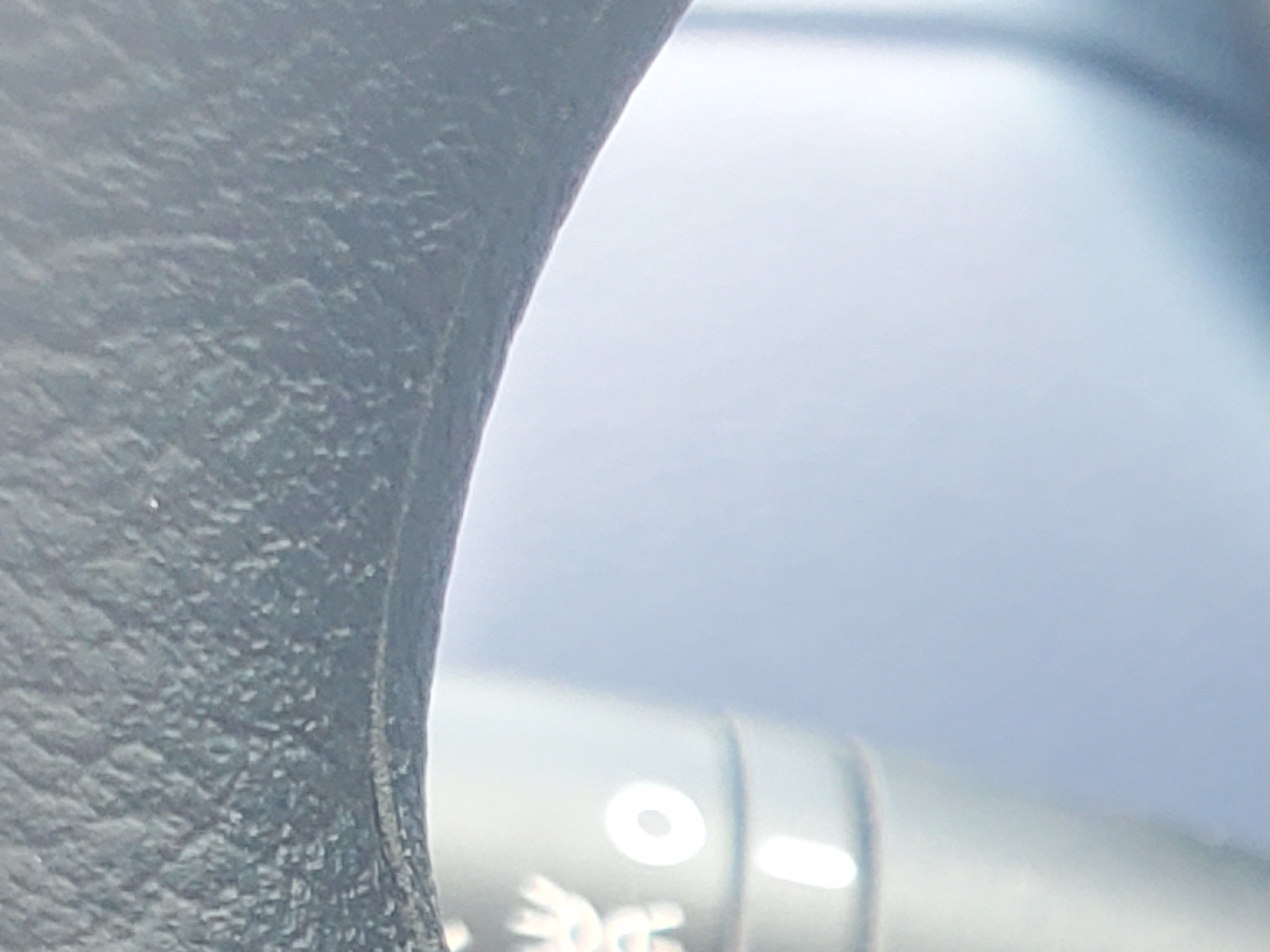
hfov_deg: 12.4
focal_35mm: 136
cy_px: 1924
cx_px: 2734
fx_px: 4989
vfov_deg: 10.1
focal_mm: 4.3
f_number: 2.4
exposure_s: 1/120
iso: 80
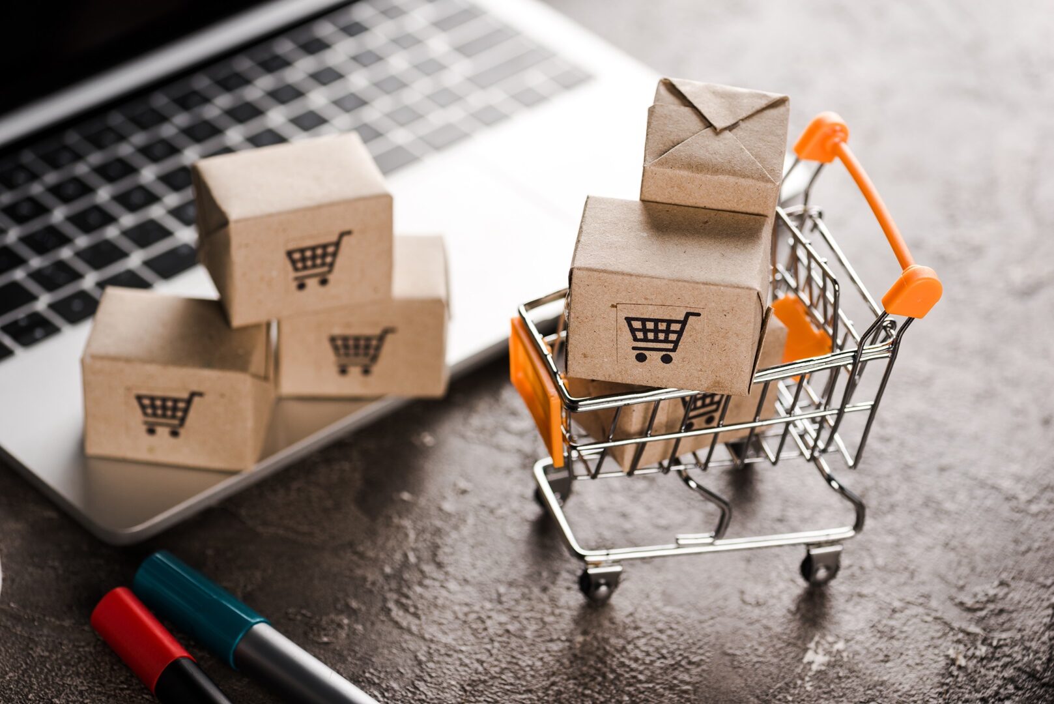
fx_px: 3075
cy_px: 352
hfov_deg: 19.4
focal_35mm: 105
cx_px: 527
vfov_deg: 13.1
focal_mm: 105
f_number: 5.6
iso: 100
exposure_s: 1/200
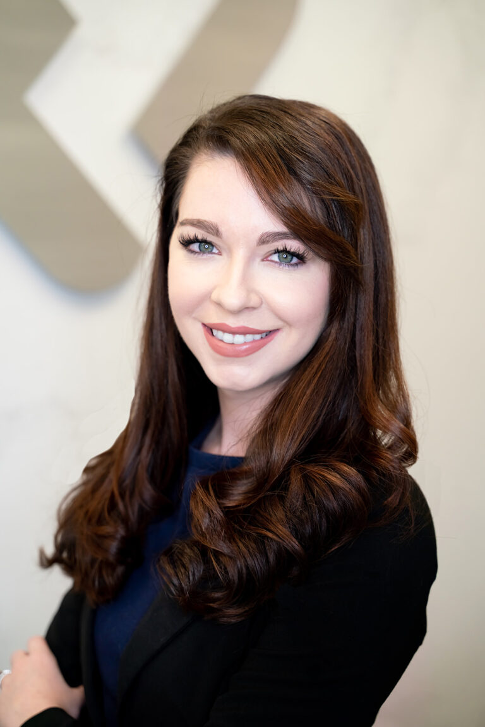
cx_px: 242
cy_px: 364
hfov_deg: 19.5
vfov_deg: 28.8
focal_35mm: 70
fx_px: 1414
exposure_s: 1/160
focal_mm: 70
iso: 500
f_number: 4
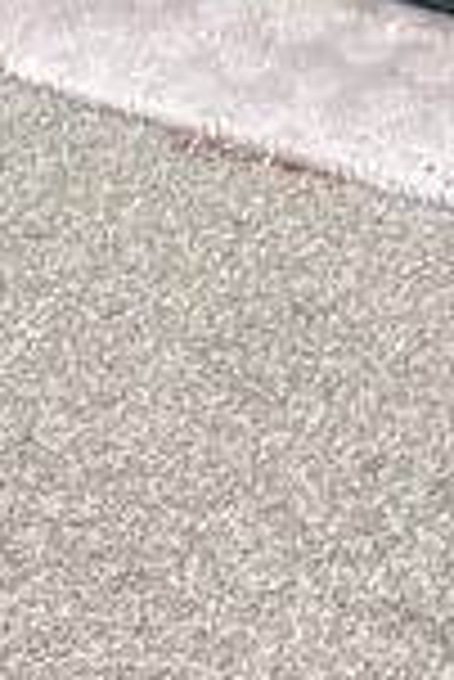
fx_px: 4869
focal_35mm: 258
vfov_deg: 6.8
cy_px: -1644
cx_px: 850
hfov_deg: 5.3
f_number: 1.5
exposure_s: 1/100
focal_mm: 5.7
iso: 64
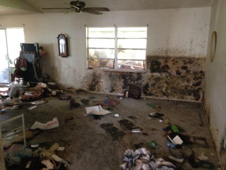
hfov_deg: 55.4
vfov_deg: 42.9
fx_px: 215
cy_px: 85
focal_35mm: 33
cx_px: 113
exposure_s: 1/20
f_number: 2.4
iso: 400
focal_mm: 4.13
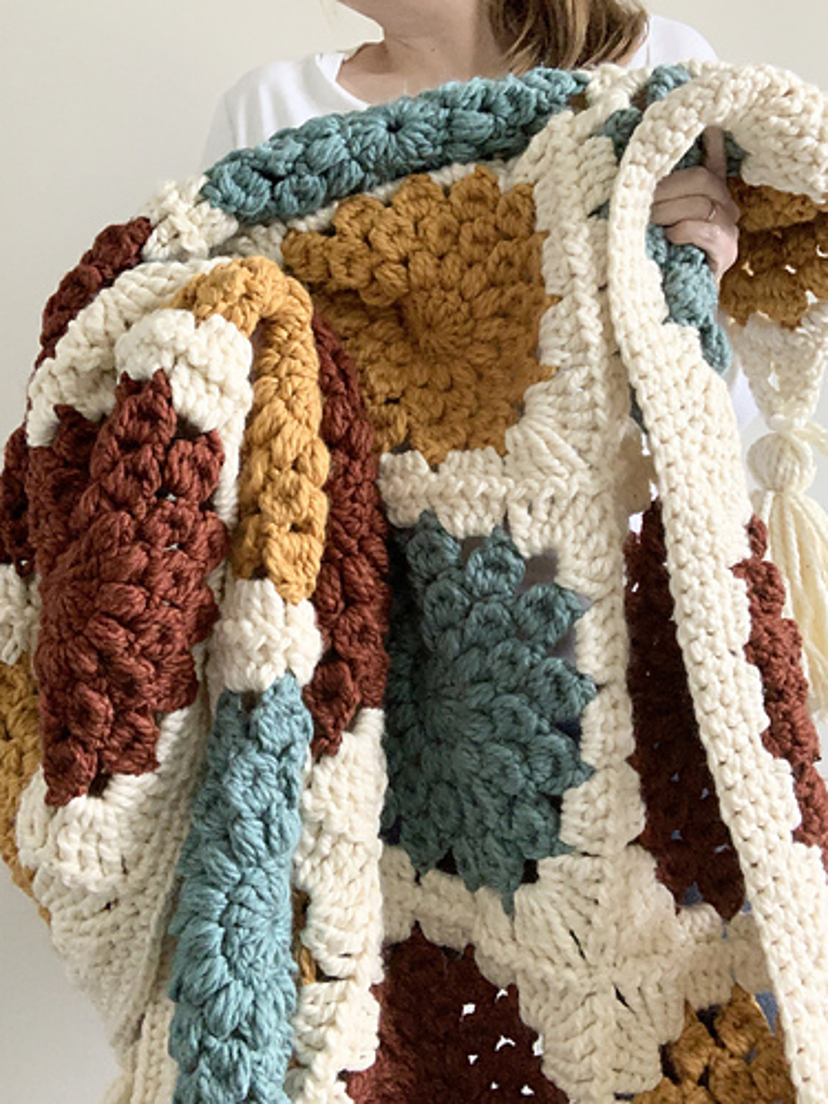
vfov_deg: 56.8
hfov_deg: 44.2
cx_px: 414
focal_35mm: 32
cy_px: 552
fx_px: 1021
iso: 320
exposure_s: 1/41
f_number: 2.2
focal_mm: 2.87
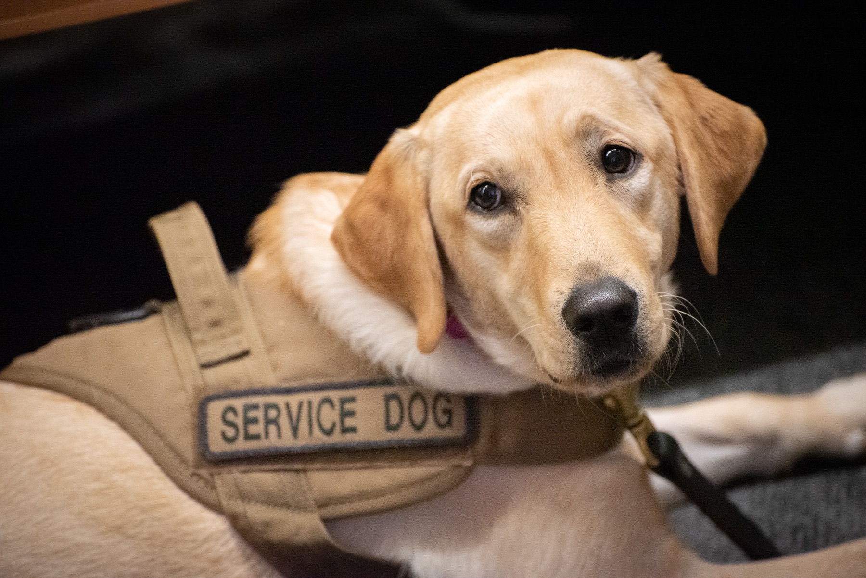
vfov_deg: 7.6
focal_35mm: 180
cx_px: 433
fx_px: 4332
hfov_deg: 11.4
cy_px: 289
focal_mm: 180
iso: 6400
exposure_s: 1/160
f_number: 5
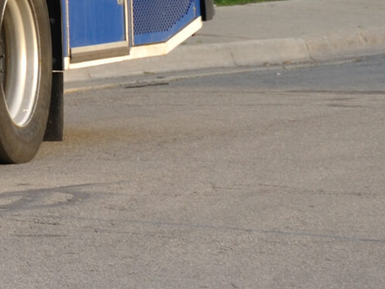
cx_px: -515
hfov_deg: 3.5
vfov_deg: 2.6
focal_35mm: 560
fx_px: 6235
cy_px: -221
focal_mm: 75
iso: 200
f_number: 10
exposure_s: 1/60
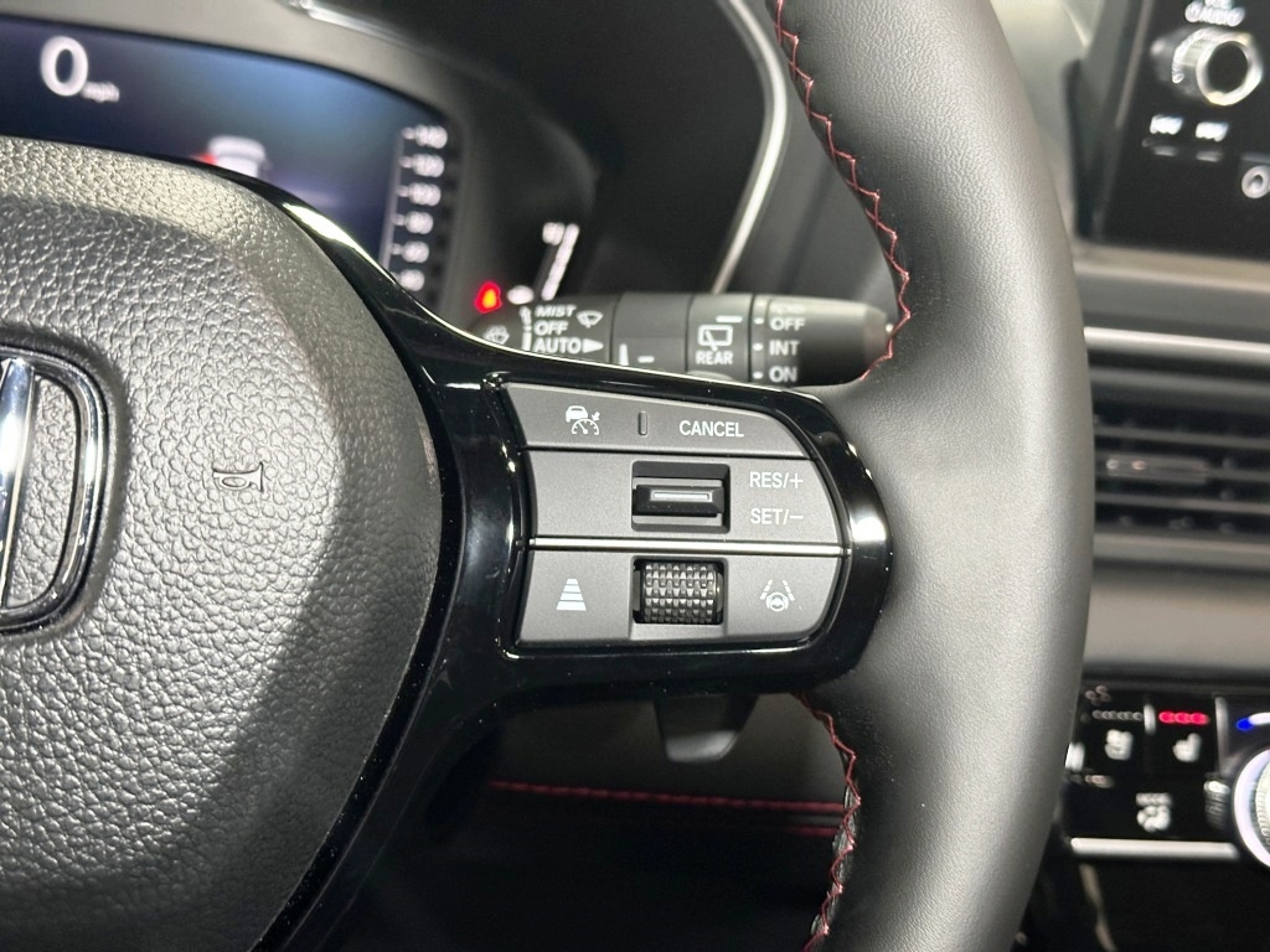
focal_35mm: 48
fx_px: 1761
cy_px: 476
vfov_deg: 30.3
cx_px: 635
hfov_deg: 39.7
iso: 500
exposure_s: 1/30
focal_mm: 6.86
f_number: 1.78
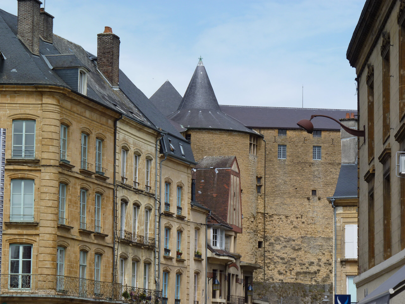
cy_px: 152
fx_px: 1509
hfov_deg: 15.3
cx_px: 202
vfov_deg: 11.5
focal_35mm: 129
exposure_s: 1/320
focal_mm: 23
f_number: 5.6
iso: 80
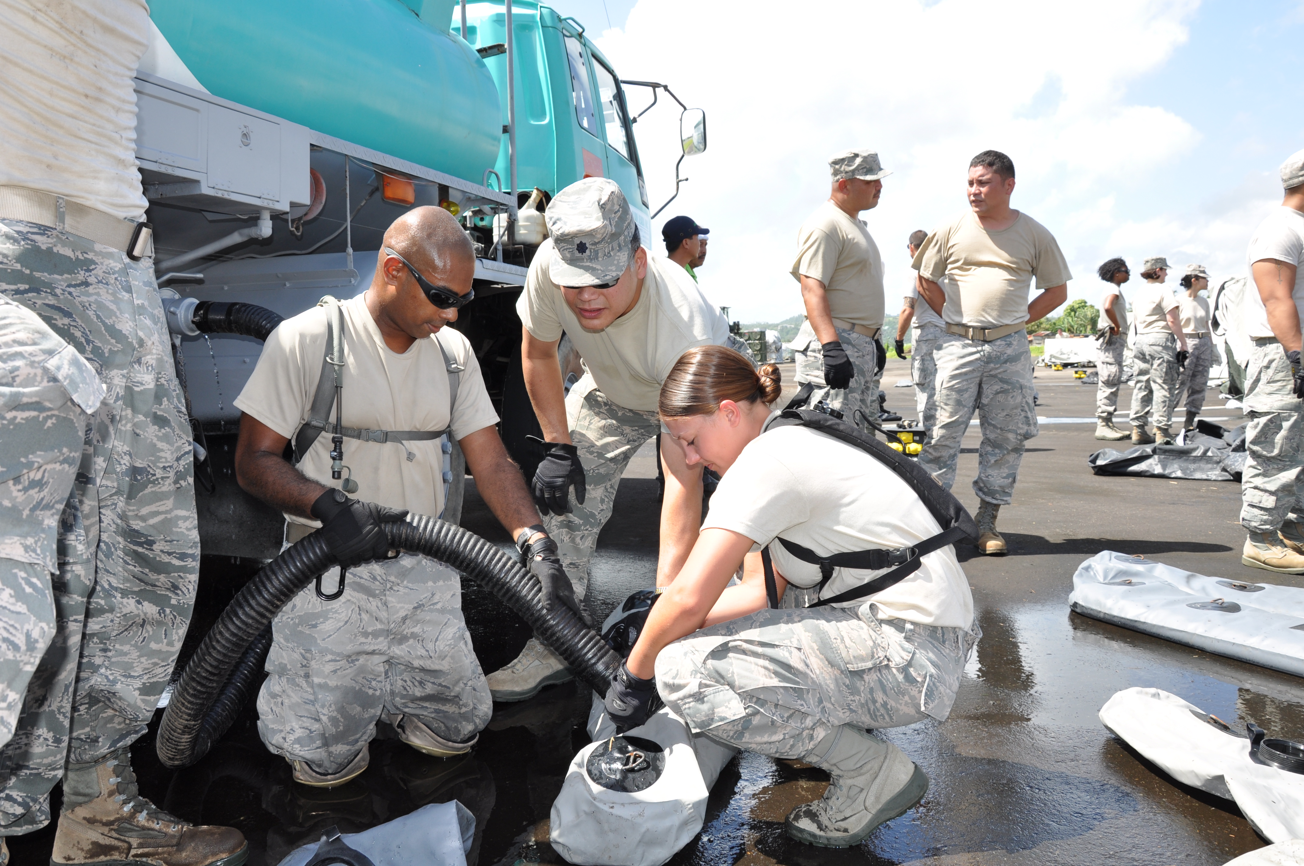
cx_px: 652
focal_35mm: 32
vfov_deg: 41.6
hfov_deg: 59.6
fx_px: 1140
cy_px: 433
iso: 200
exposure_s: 1/200
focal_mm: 21
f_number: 9
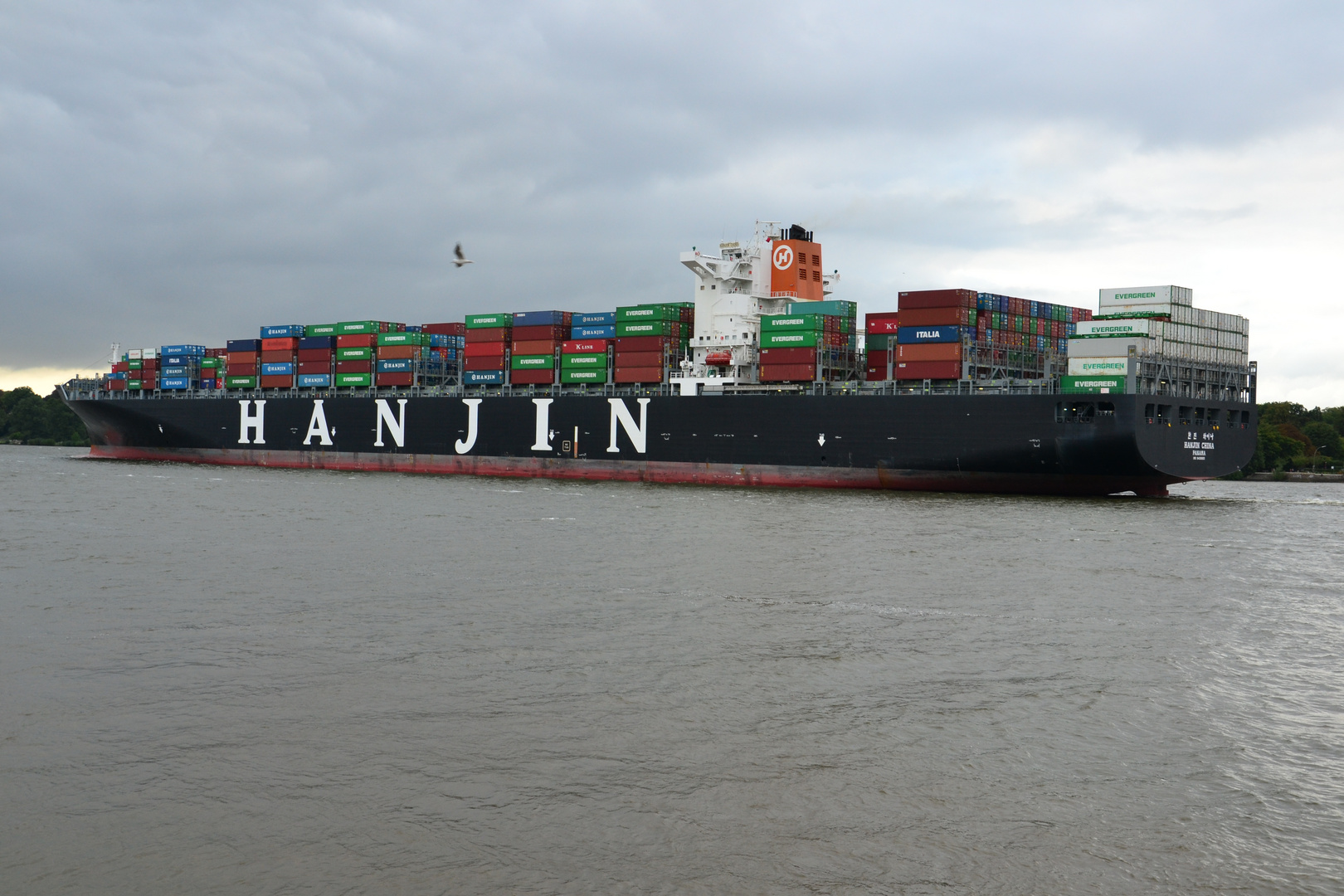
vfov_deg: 31.9
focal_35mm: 42
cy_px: 448
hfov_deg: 46.4
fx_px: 1568
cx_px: 672
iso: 400
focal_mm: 28
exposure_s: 1/80
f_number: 8
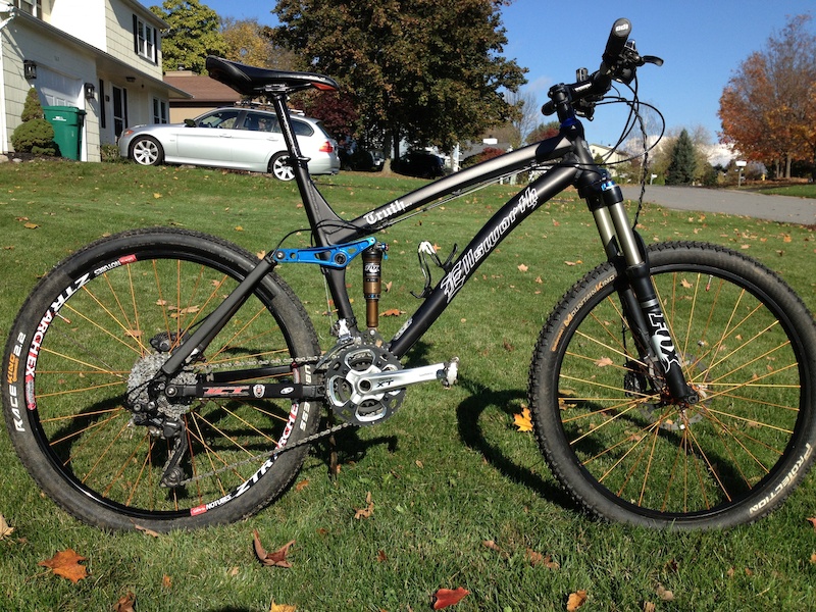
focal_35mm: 35
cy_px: 306
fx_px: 825
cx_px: 408
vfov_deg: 40.7
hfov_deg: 52.6
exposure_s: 1/1577
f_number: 2.4
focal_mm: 4.28
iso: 50
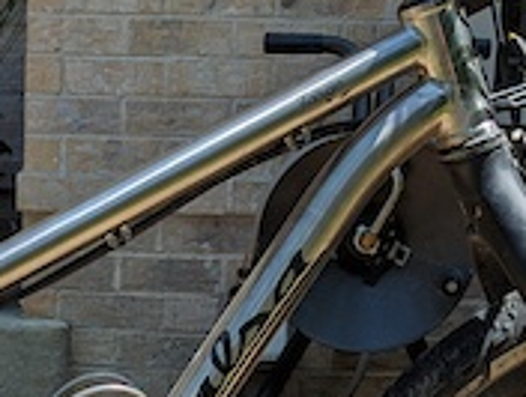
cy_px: 561
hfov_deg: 17.7
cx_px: 48
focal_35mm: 109
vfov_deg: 13.0
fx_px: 1661
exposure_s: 1/1099
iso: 39
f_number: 1.85
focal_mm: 6.81
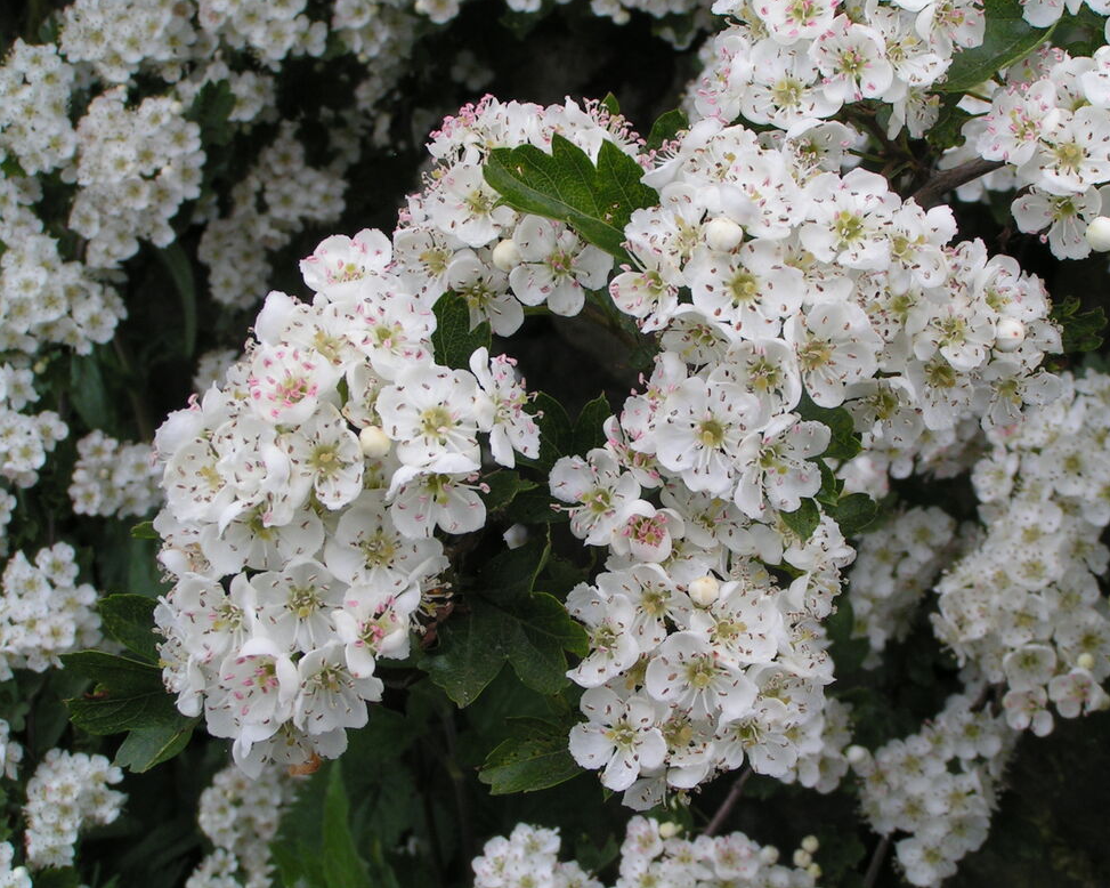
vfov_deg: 23.1
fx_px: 2168
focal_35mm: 66
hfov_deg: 28.7
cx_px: 576
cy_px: 442
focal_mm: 9.7
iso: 80
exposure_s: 1/60
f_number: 6.3
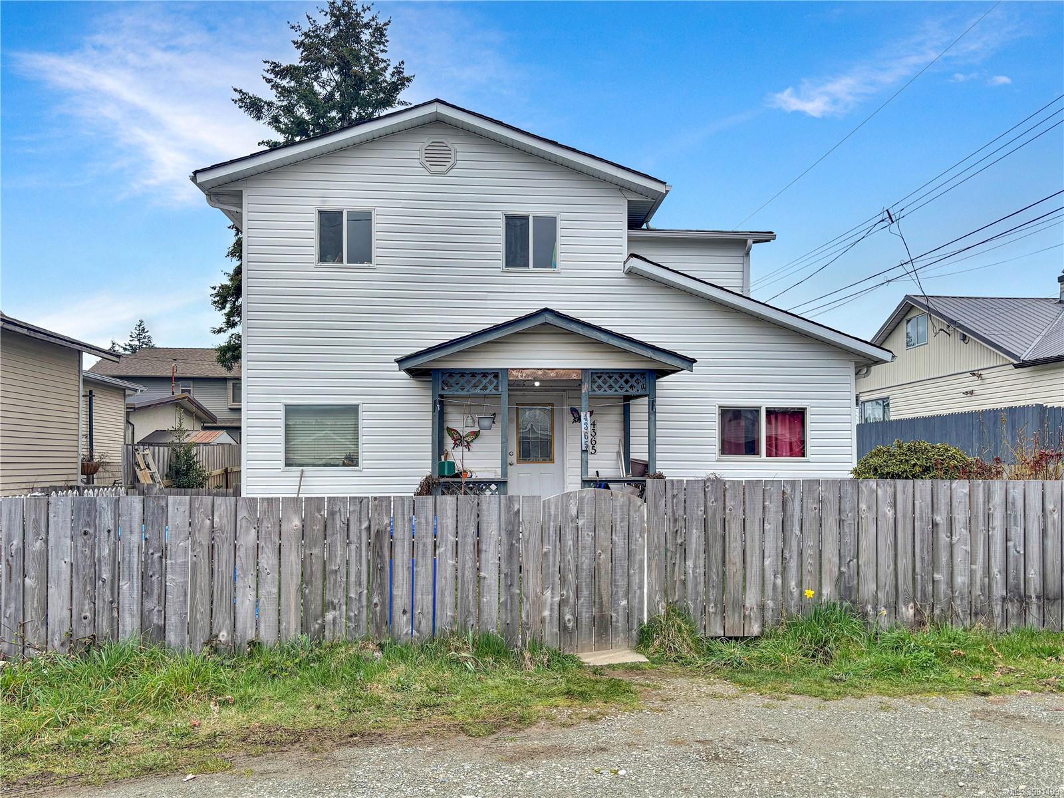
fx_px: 799
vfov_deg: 53.1
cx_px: 532
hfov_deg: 67.3
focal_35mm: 26
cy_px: 399
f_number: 1.6
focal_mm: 5.96
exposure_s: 1/787
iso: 50
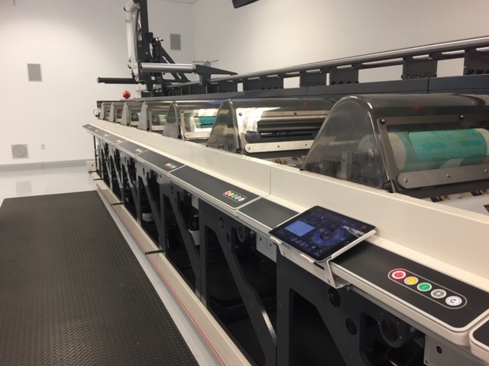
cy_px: 183
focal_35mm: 29
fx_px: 410
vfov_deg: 48.2
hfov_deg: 61.7
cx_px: 244
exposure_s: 1/30
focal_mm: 4.15
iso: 64
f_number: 2.2
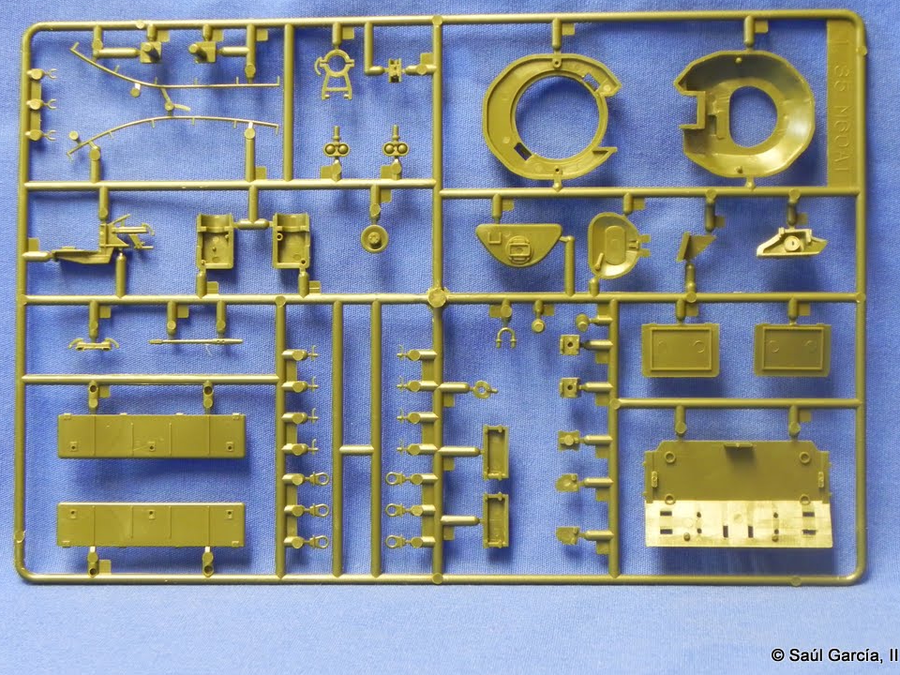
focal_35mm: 80
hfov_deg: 24.4
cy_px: 323
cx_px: 442
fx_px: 2080
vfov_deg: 18.4
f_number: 4
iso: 400
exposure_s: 1/6.7
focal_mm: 13.4
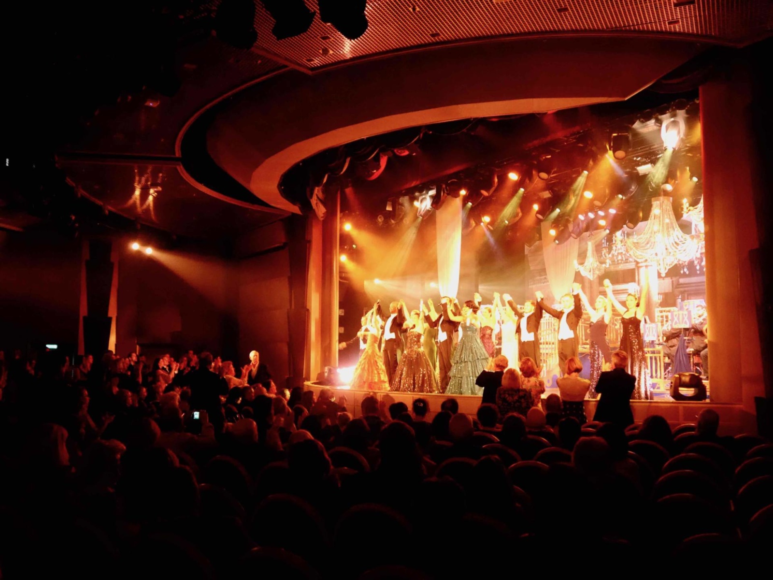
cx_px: 386
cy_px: 290
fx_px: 804
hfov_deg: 51.4
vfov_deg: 39.7
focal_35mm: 36
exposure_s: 1/50
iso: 3200
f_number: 4.1
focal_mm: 18
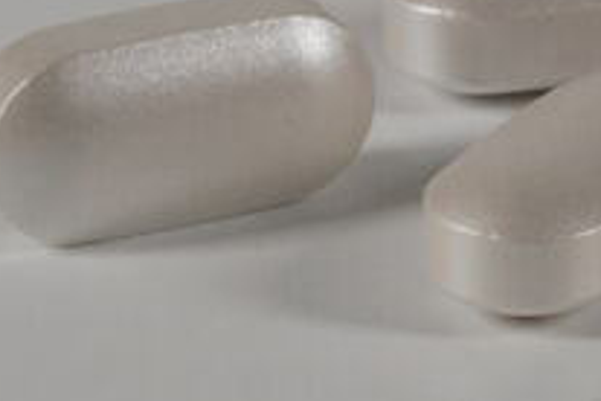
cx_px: 1277
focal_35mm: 695
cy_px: -20
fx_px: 11602
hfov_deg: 2.9
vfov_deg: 2.0
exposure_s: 1/45
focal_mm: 80
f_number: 16
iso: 800
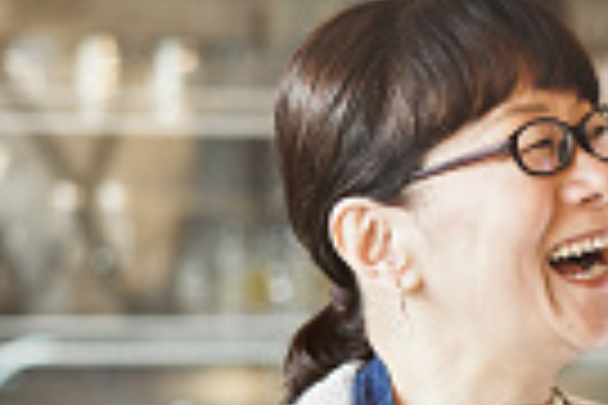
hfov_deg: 10.8
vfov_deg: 7.3
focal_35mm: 188
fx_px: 3175
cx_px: 718
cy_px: 367
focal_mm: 50
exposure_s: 1/160
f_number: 1.4
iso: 250
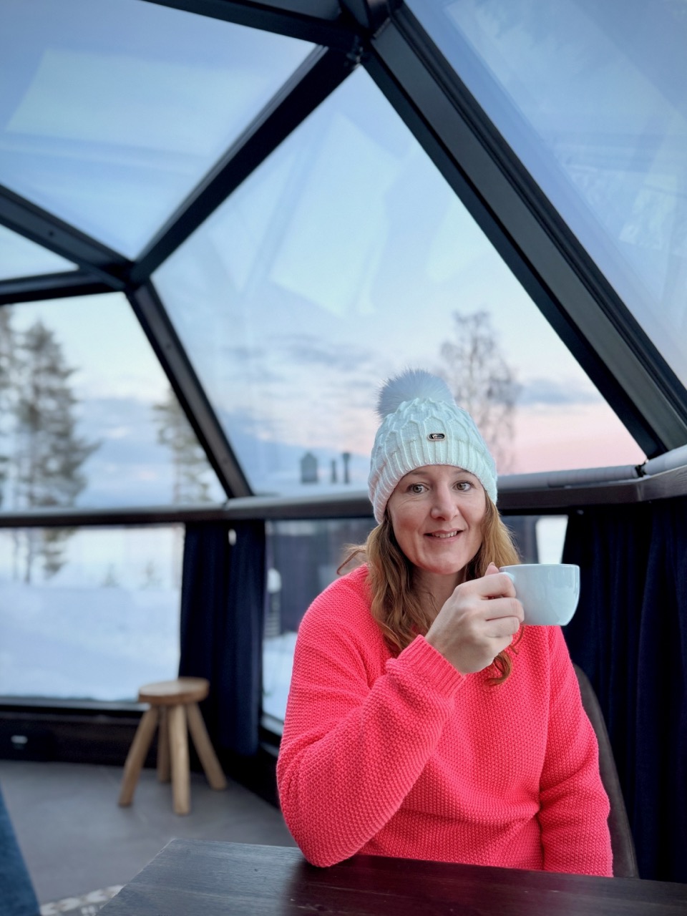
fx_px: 635
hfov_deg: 56.8
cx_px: 344
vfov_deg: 71.6
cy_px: 458
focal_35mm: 24
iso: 160
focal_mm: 6.76
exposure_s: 1/100
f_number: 1.78
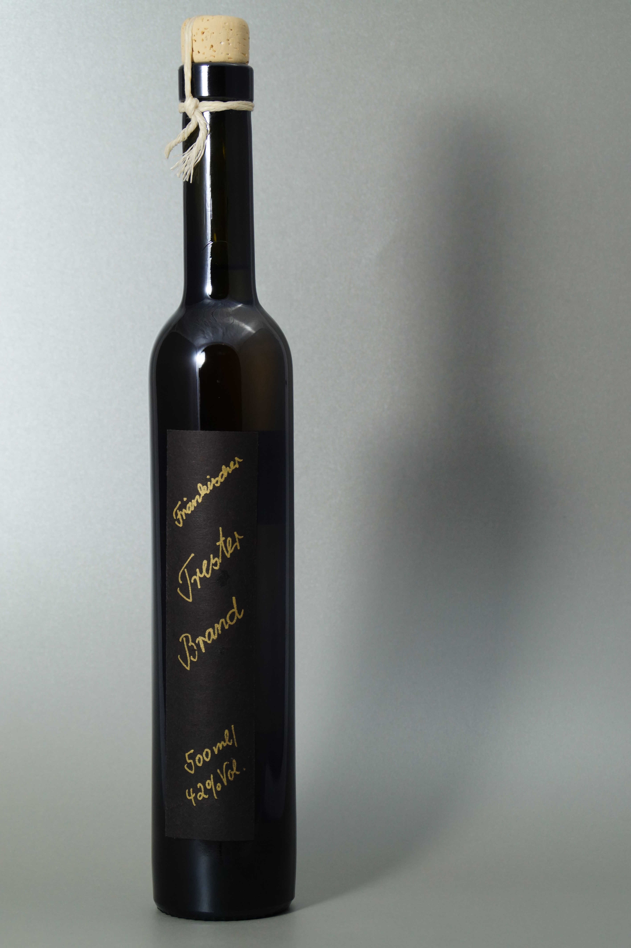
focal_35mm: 105
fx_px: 2763
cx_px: 316
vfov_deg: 19.5
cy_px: 474
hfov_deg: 13.0
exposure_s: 1/20
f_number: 8
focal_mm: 70
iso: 400
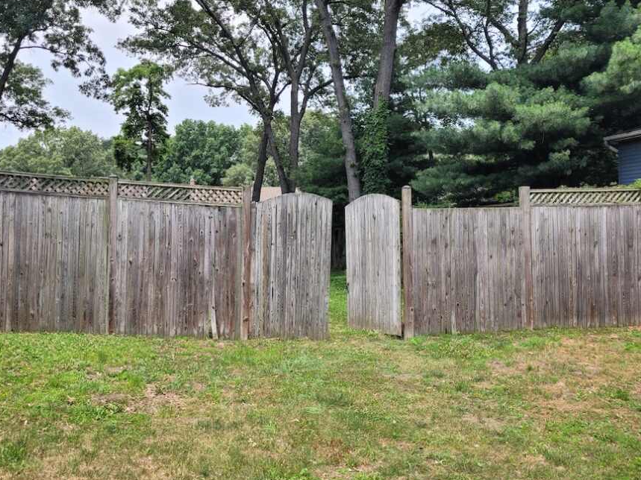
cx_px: 271
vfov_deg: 45.4
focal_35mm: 31
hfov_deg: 58.1
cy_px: 215
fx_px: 574
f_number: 1.8
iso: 40
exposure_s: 1/1038
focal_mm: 5.4
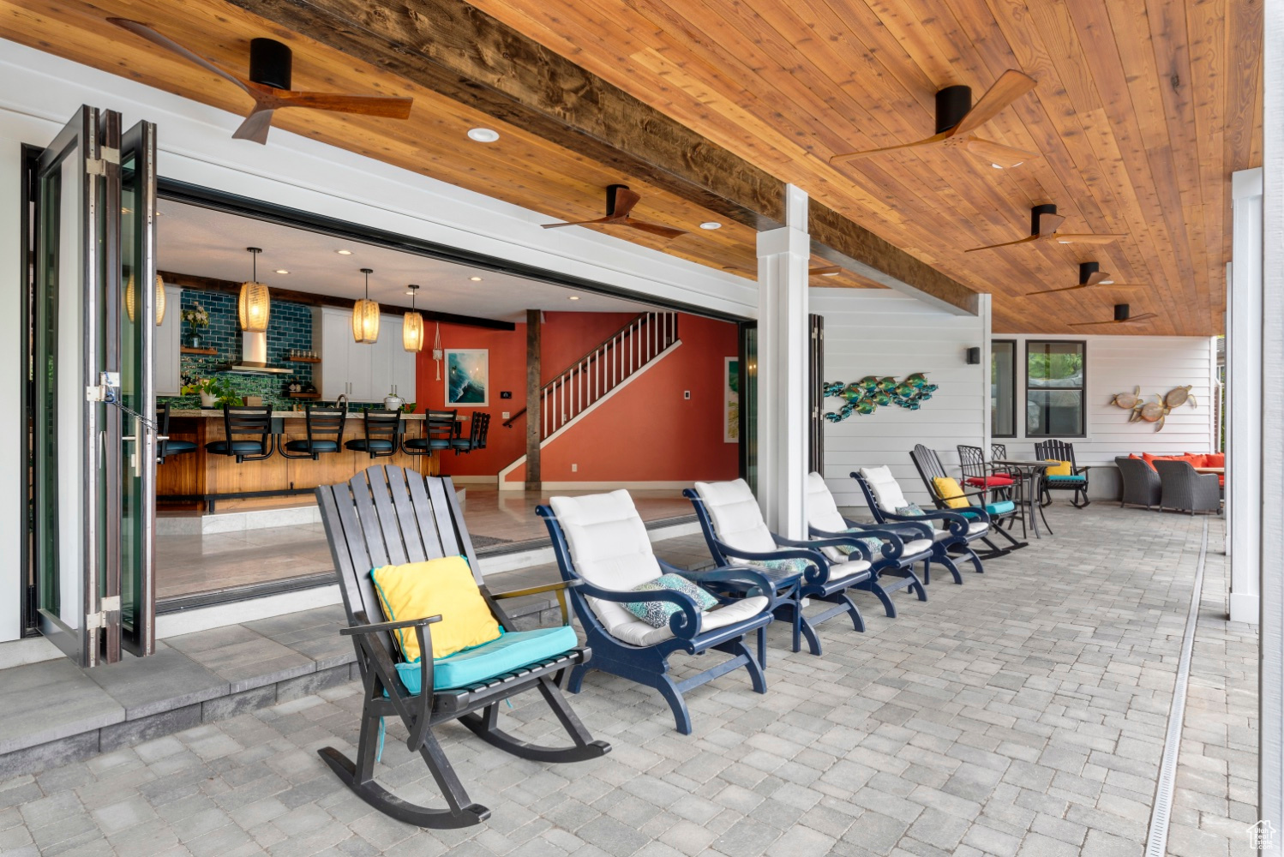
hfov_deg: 86.9
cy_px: 428
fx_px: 678
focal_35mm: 19
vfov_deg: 64.6
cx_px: 642
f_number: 8
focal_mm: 19
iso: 100
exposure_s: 1/2
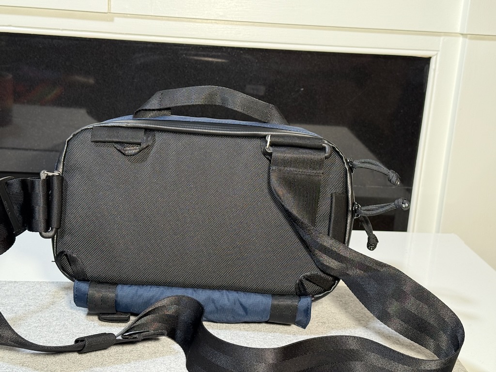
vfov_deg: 30.3
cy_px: 186
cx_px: 248
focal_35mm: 48
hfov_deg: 39.7
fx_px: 688
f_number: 1.78
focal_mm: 6.76
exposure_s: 1/98
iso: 200
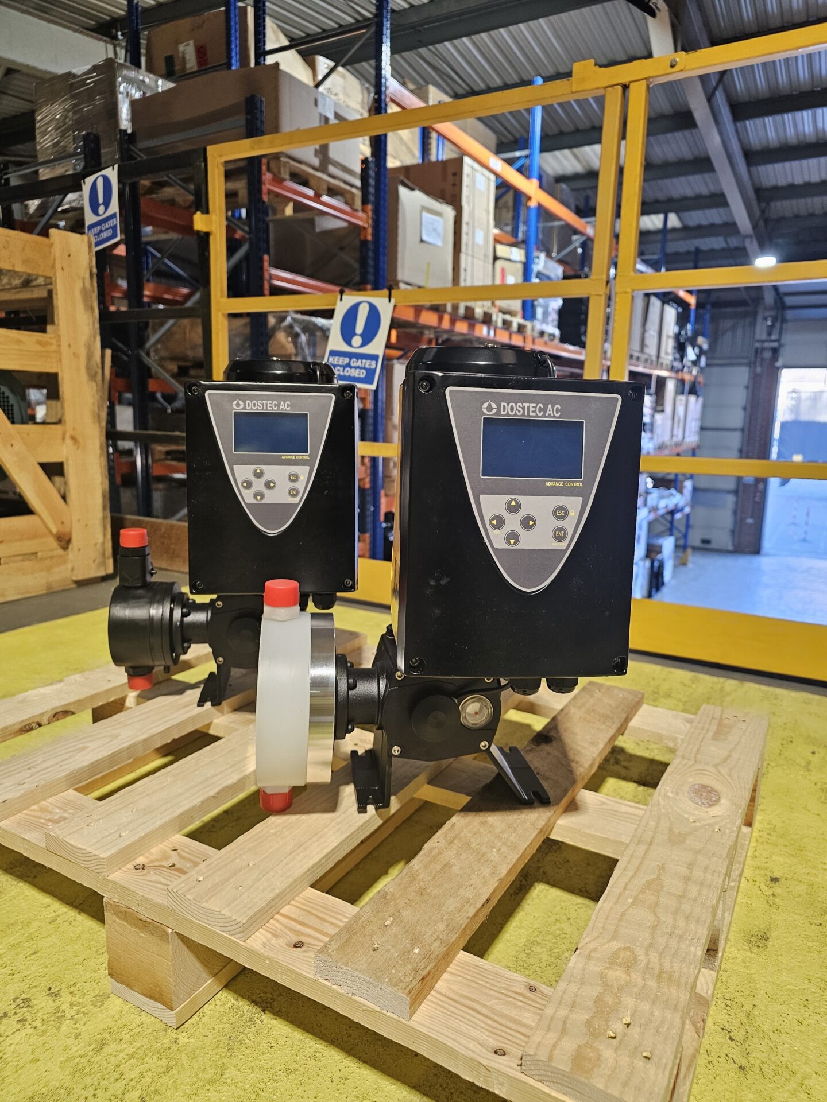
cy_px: 551
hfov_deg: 58.9
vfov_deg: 73.9
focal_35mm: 23
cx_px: 414
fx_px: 733
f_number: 1.7
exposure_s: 1/100
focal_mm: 6.3
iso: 250
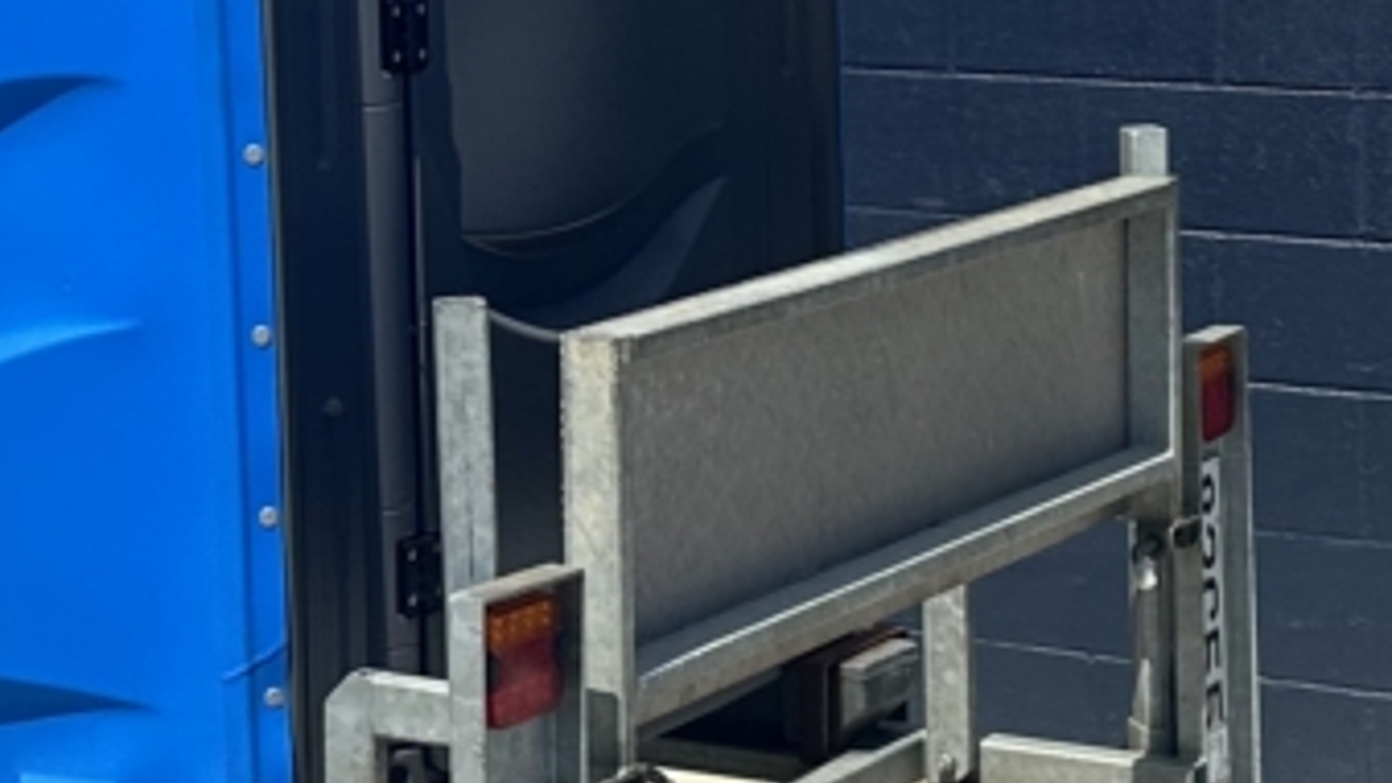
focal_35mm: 116
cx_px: 474
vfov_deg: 10.3
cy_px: -97
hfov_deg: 18.4
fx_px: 4281
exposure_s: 1/6211
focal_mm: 6.86
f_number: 1.78
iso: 80
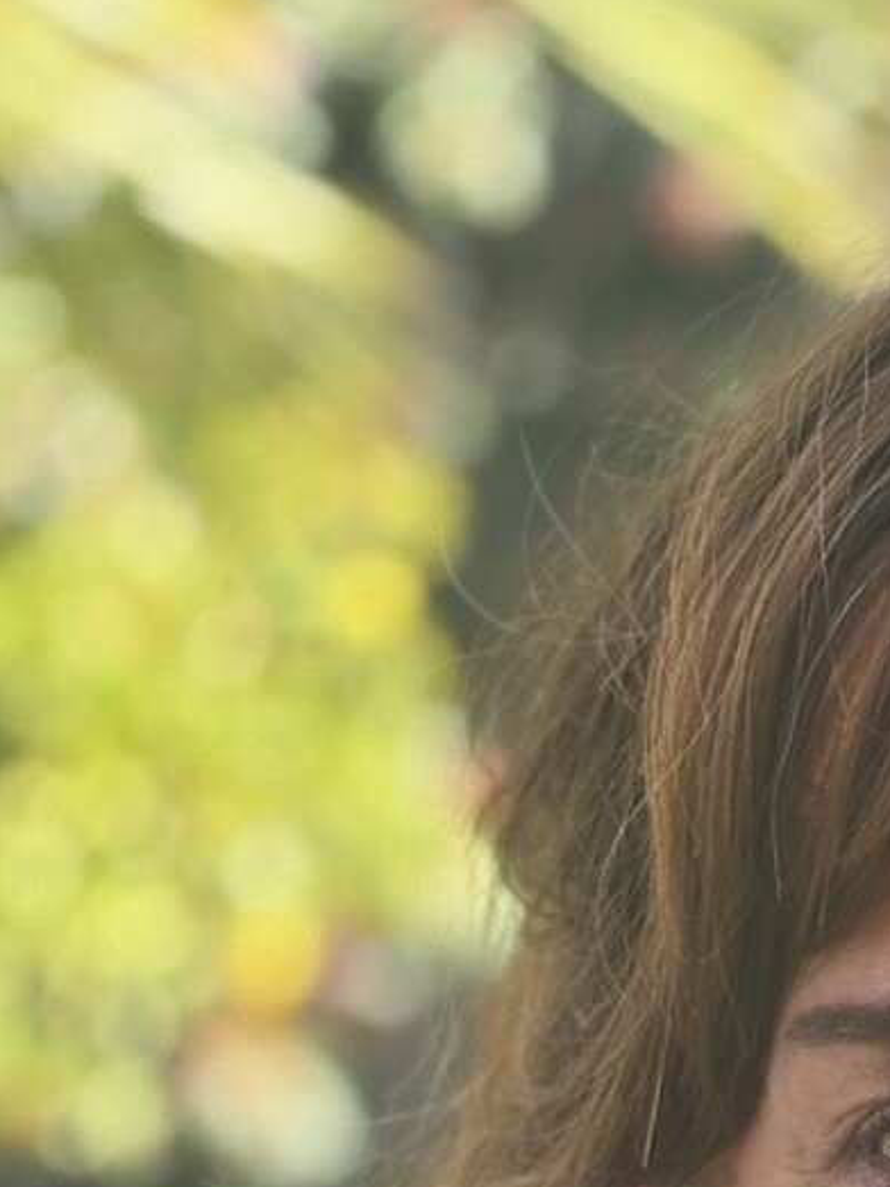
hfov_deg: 9.1
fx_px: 5453
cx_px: 1355
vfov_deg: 12.0
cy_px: 1584
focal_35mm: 159
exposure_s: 1/172
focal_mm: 5.96
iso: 40
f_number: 1.6
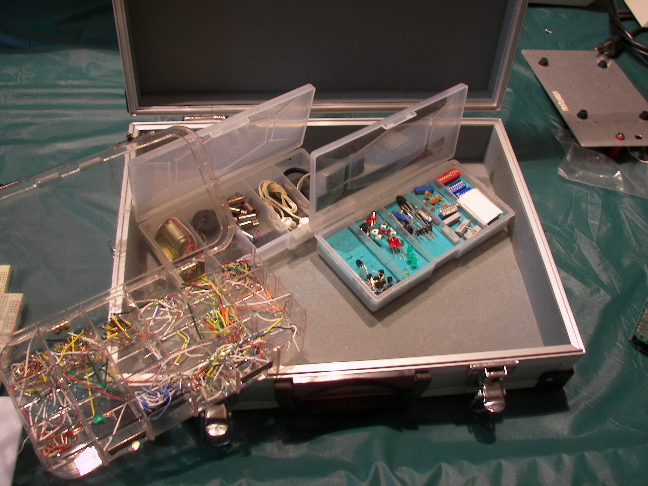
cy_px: 243
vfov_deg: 39.7
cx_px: 324
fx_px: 674
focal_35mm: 36
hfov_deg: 51.4
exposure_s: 1/2
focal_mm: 6
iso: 50
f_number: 2.8
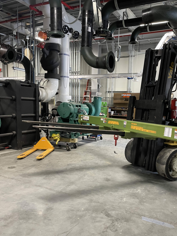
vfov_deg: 58.0
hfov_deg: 45.3
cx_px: 101
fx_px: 211
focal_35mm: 31
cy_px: 139
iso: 250
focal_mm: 4.2
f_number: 1.6
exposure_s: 1/60
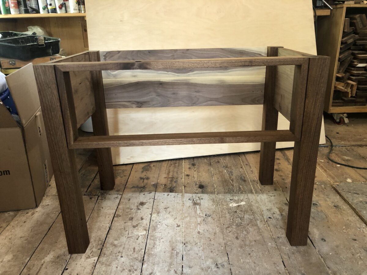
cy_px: 138
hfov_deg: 63.4
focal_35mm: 28
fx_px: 297
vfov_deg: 49.7
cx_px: 184
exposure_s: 1/15
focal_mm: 4
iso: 50
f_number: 1.8
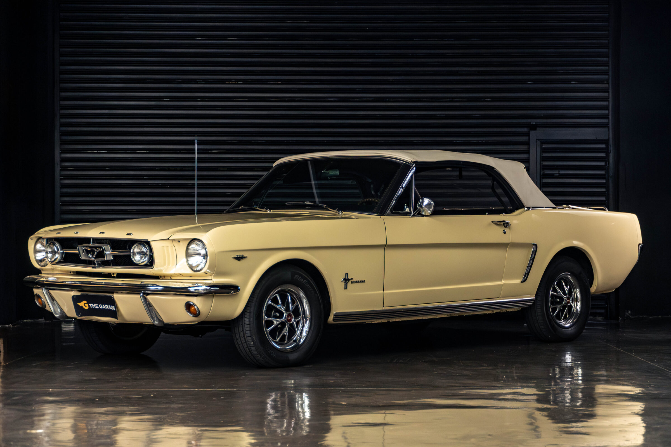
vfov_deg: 18.2
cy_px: 224
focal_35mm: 75
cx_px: 336
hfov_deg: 27.0
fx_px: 1398
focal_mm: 50
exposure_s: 1/125
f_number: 4
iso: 4000
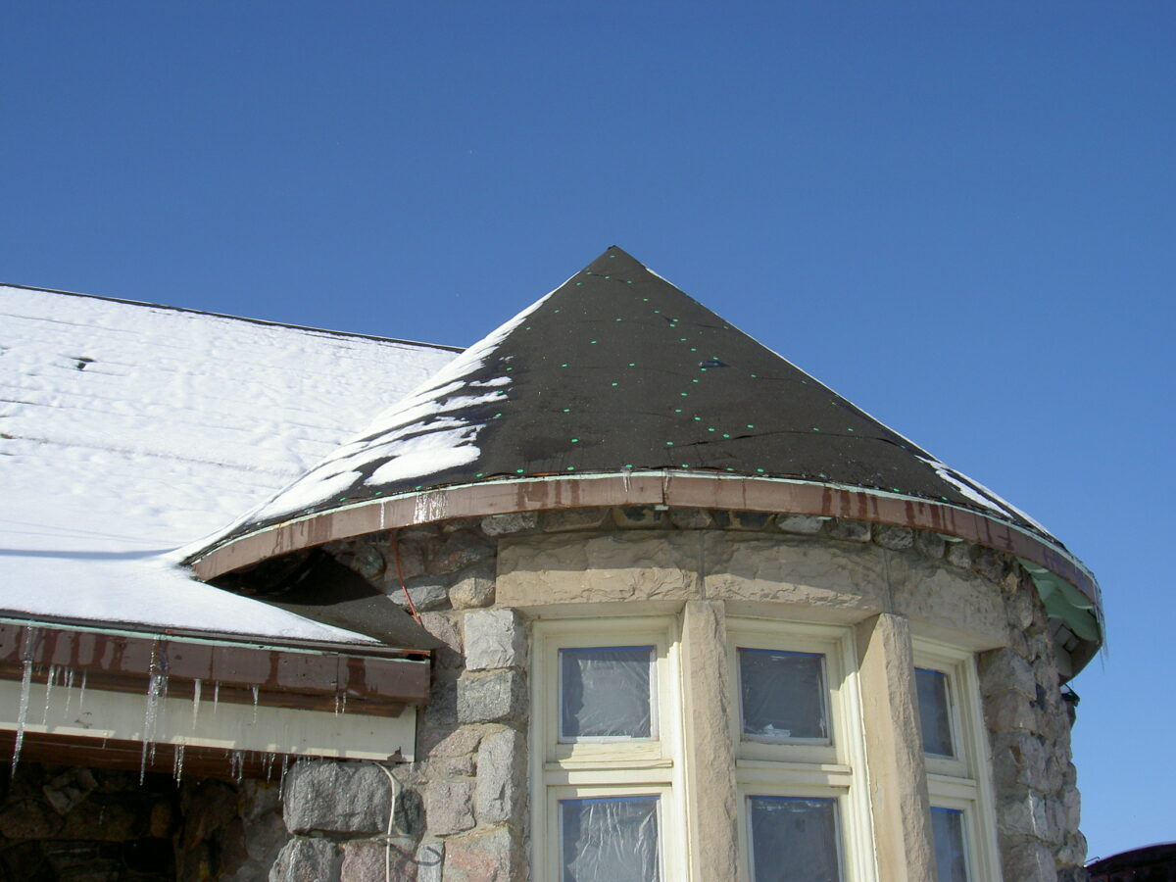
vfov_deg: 36.8
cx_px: 588
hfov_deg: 47.9
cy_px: 441
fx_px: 1325
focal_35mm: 39
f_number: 4.7
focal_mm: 8
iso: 100
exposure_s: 1/800
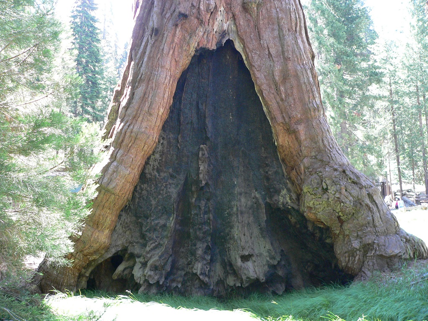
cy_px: 160
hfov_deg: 51.4
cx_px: 214
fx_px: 445
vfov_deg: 39.7
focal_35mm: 36
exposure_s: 1/60
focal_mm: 6
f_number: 2.8
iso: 200
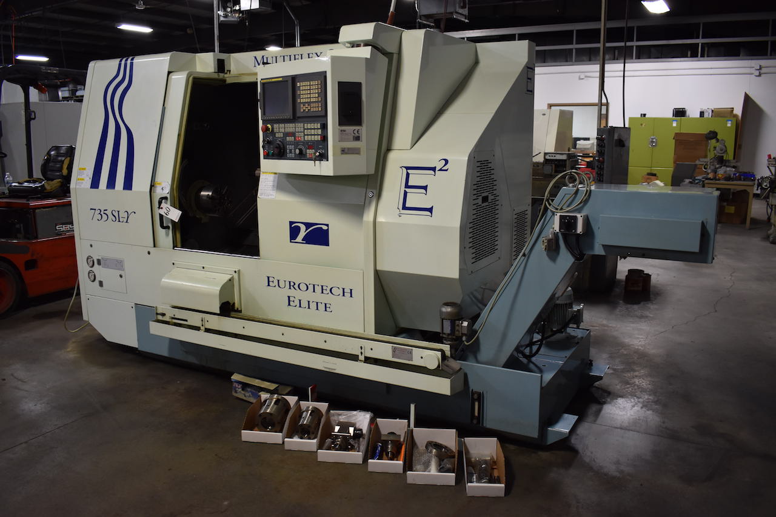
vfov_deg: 43.6
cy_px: 258
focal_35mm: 30
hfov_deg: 61.9
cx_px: 388
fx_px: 647
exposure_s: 1/60
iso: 1000
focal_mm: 20
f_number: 3.5
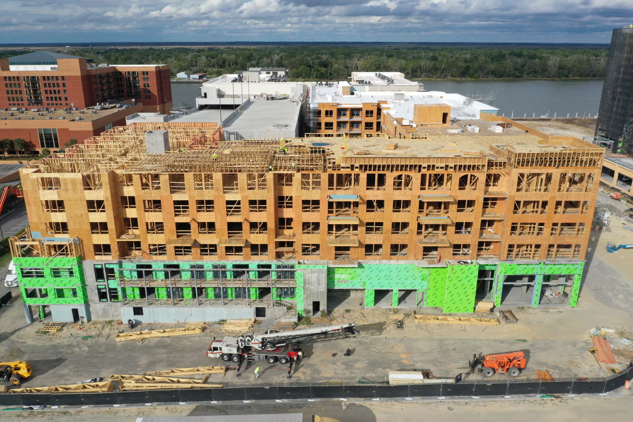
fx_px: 492
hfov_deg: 65.5
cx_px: 316
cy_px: 211
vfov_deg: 46.4
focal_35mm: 28
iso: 400
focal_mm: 10.26
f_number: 8
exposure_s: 1/400
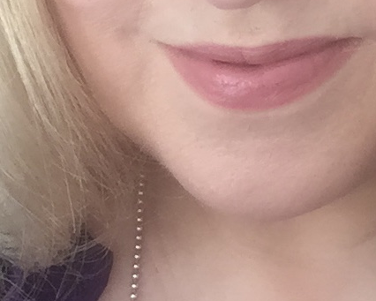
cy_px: -78
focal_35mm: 86
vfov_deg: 16.9
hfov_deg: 21.9
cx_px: 302
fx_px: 957
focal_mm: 2.65
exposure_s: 1/33
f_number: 2.2
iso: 50
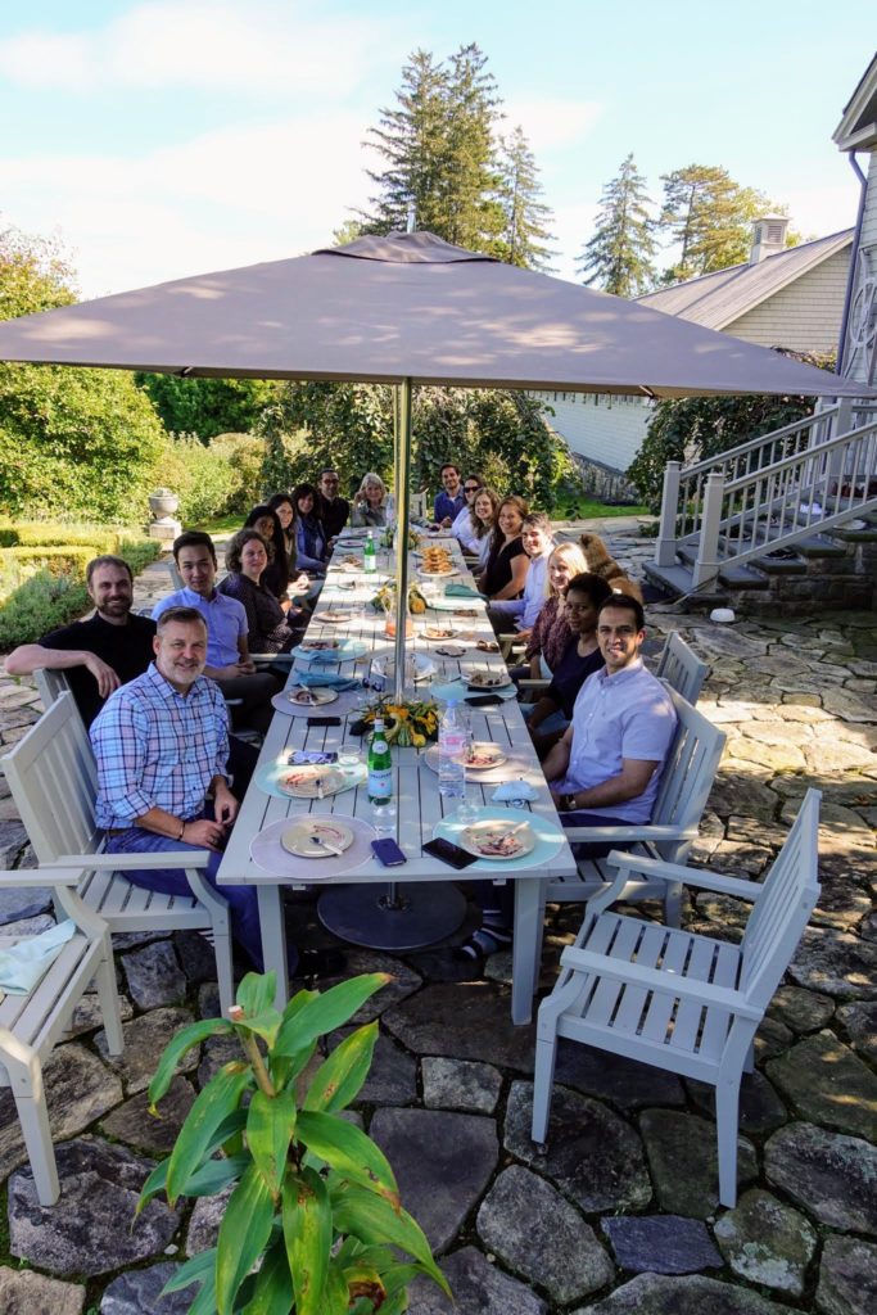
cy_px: 658
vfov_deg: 73.7
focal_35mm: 24
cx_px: 438
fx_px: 877
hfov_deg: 53.1
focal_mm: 8.8
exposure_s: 1/320
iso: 125
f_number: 3.5
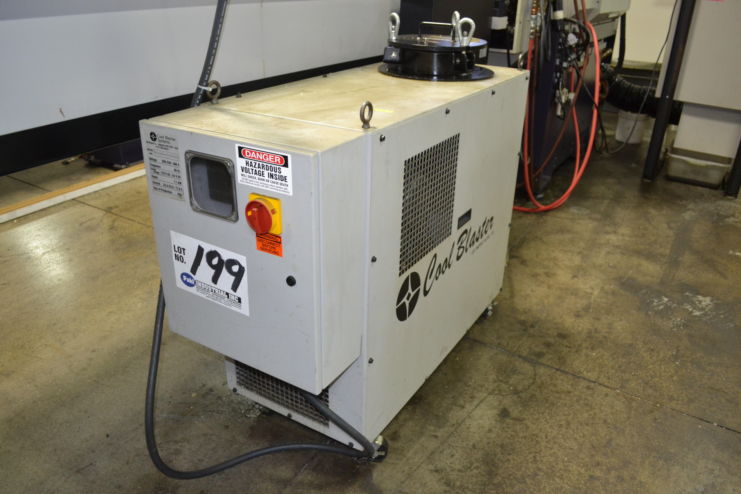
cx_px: 370
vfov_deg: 47.9
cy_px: 247
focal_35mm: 27
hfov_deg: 67.4
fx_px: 556
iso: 1400
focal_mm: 18
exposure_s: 1/60
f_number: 3.5
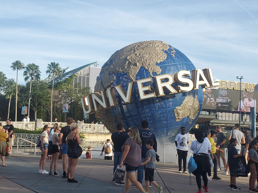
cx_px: 129
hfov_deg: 67.3
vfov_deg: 53.1
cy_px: 96
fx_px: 194
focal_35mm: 26
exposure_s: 1/868
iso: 50
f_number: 2.4
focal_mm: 4.3
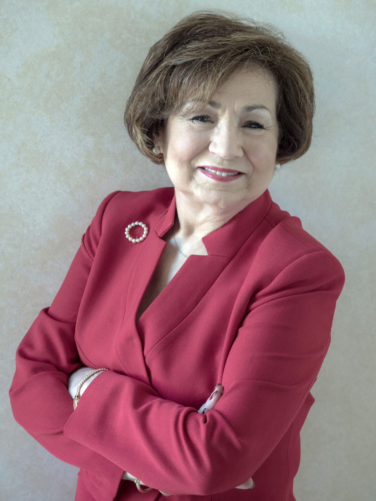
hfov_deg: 18.4
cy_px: 250
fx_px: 1159
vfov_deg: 24.4
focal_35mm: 80
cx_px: 188
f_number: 2.8
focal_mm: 40
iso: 640
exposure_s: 1/80
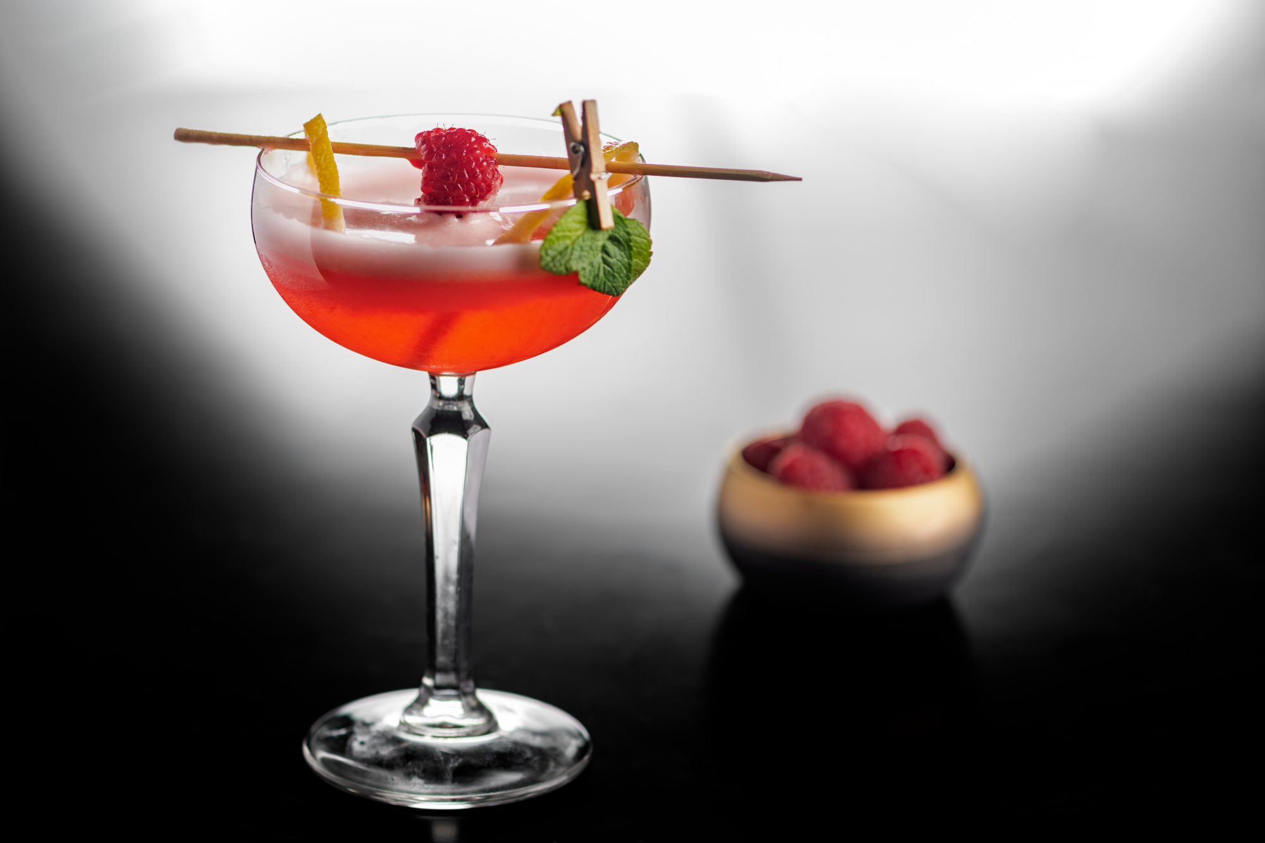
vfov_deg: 13.0
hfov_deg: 19.5
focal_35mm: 105
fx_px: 3689
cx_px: 632
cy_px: 422
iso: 64
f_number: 4
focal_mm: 105
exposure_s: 1/125
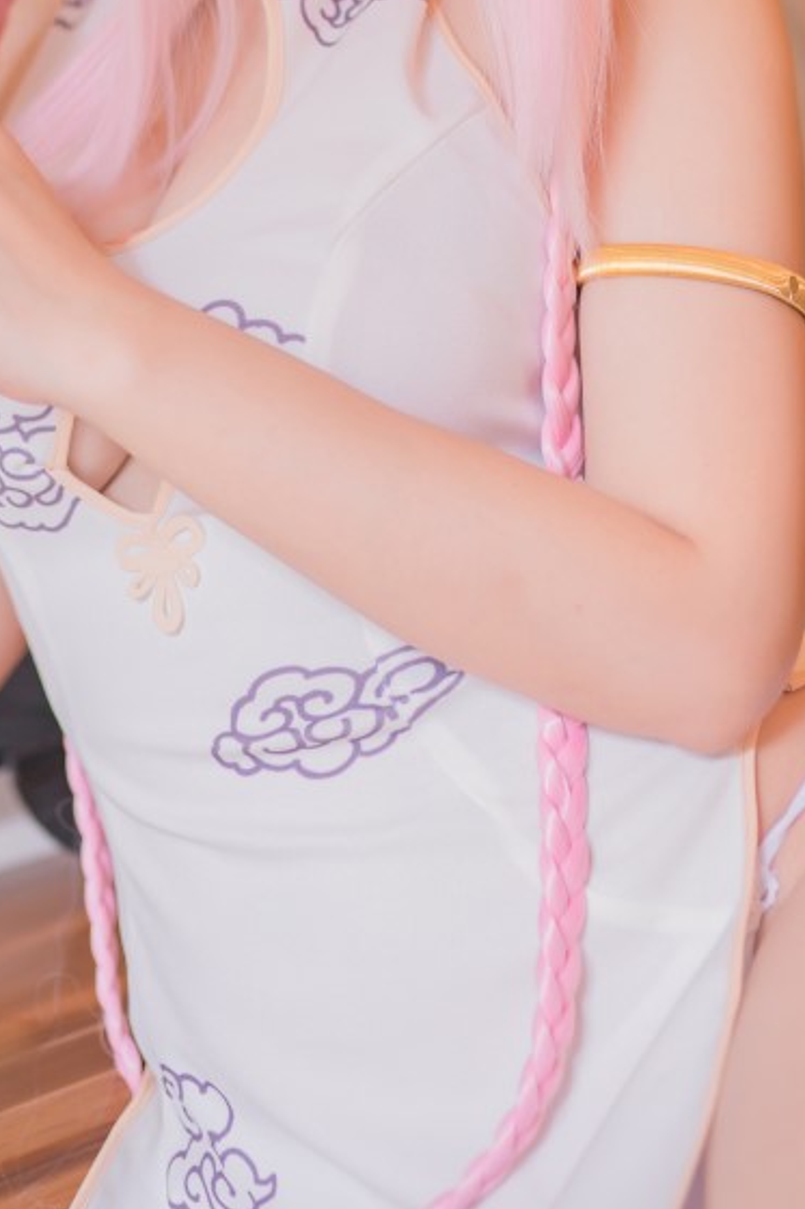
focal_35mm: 75
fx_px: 2517
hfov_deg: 18.2
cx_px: 399
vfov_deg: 26.3
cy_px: 190
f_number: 1.8
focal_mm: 35
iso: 400
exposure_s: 1/100
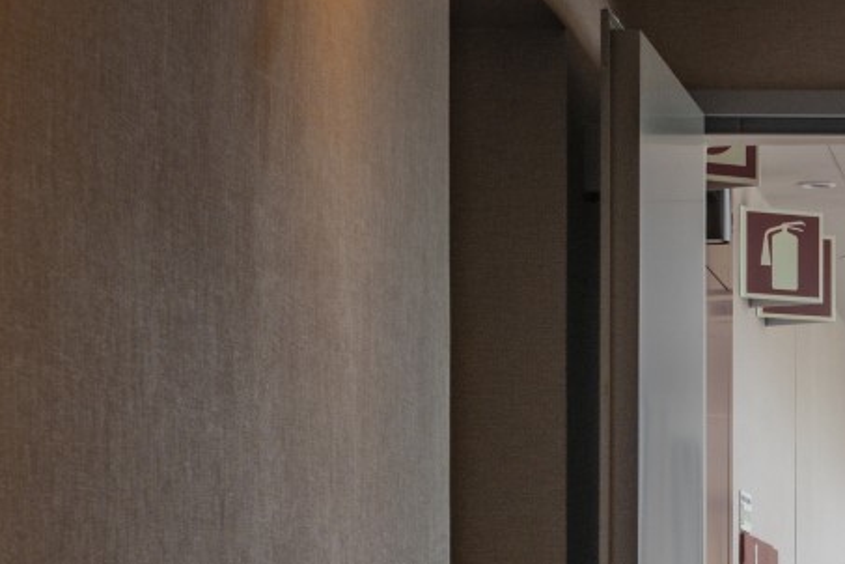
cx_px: 1108
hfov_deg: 13.6
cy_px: 779
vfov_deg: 9.3
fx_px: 3398
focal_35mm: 145
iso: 100
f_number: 11
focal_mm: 27
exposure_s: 1/13
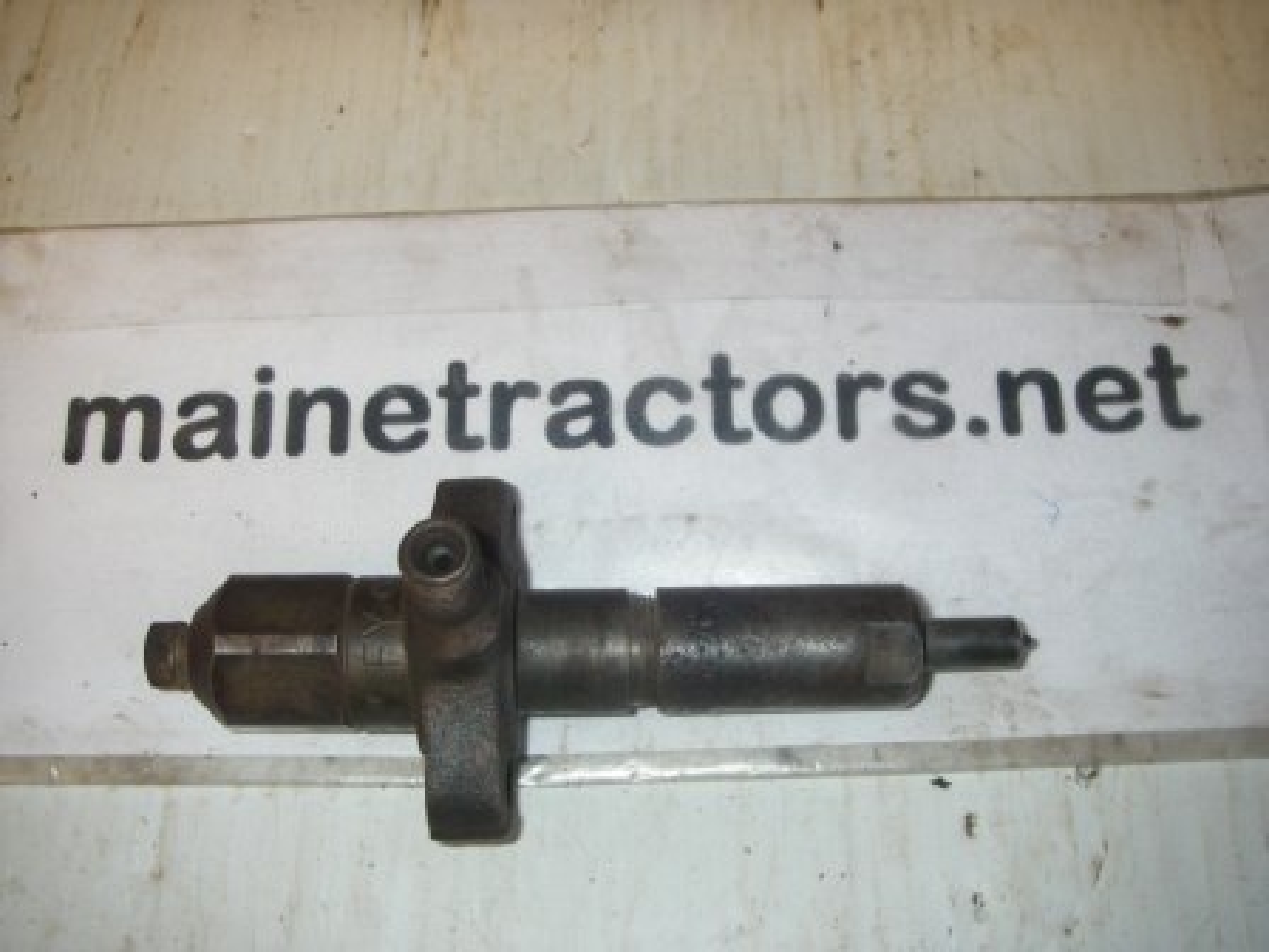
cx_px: 634
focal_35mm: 38
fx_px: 1393
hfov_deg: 49.0
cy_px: 476
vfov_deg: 37.7
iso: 200
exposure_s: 1/40
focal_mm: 6.3
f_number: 3.3
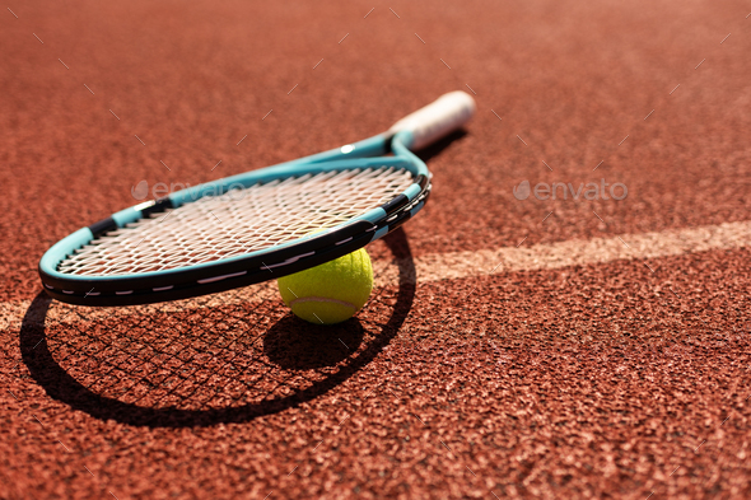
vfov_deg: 27.0
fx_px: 1043
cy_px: 250
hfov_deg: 39.6
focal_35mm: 50
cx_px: 376
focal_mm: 50
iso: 100
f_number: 2.8
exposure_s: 1/3200
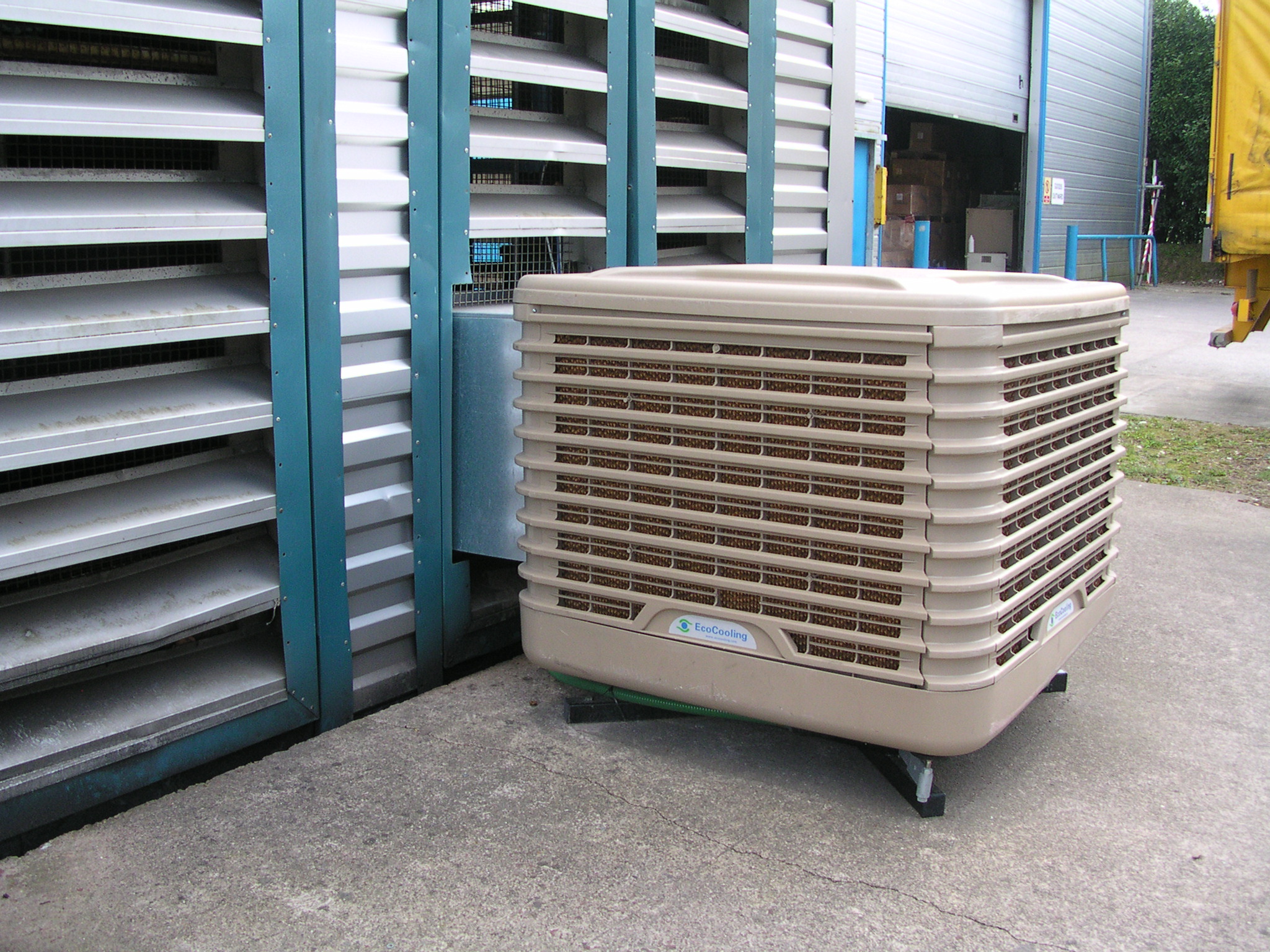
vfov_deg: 38.7
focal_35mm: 37
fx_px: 1357
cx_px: 635
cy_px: 476
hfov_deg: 50.1
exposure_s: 1/158
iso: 100
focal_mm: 5.6
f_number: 2.7
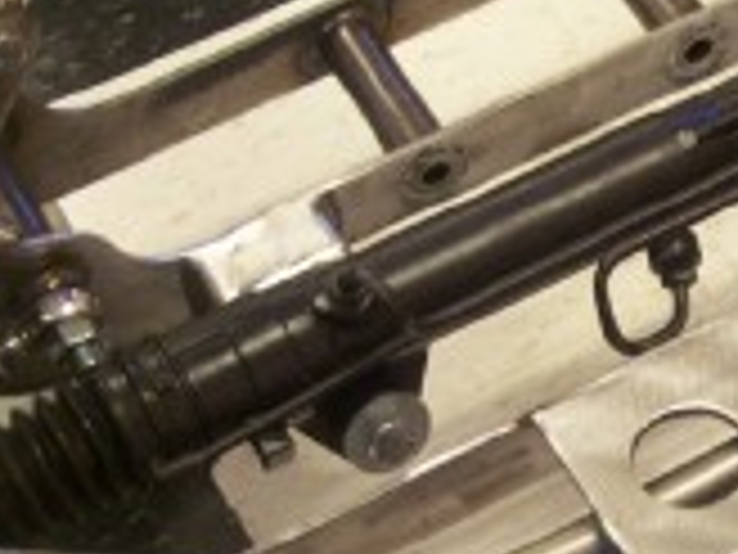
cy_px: 315
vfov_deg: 11.7
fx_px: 2708
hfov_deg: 15.1
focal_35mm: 127
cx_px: 828
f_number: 4
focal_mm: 10.7
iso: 200
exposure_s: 1/8
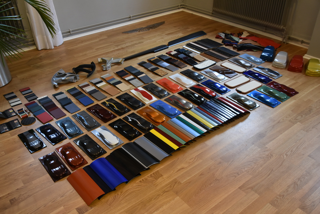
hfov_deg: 57.2
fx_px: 293
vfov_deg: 40.0
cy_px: 107
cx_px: 160
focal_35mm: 33
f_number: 4.5
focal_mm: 22
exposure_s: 1/80
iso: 800
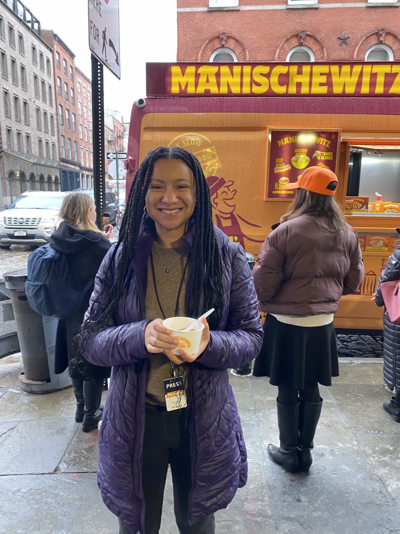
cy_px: 267
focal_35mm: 26
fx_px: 401
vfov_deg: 67.3
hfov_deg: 53.1
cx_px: 200
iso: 100
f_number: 1.8
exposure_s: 1/60
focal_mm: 4.25
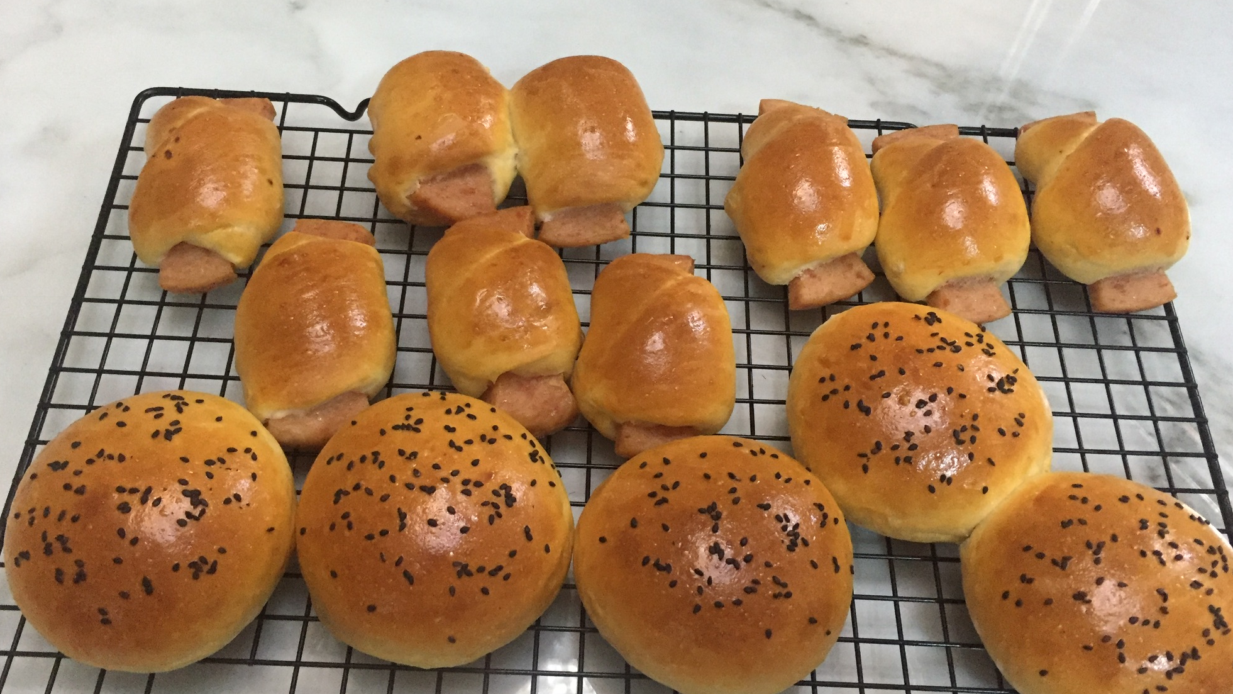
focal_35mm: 33
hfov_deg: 59.5
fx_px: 1079
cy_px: 377
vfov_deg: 35.6
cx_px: 597
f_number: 2.2
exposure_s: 1/17
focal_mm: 4.15
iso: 250
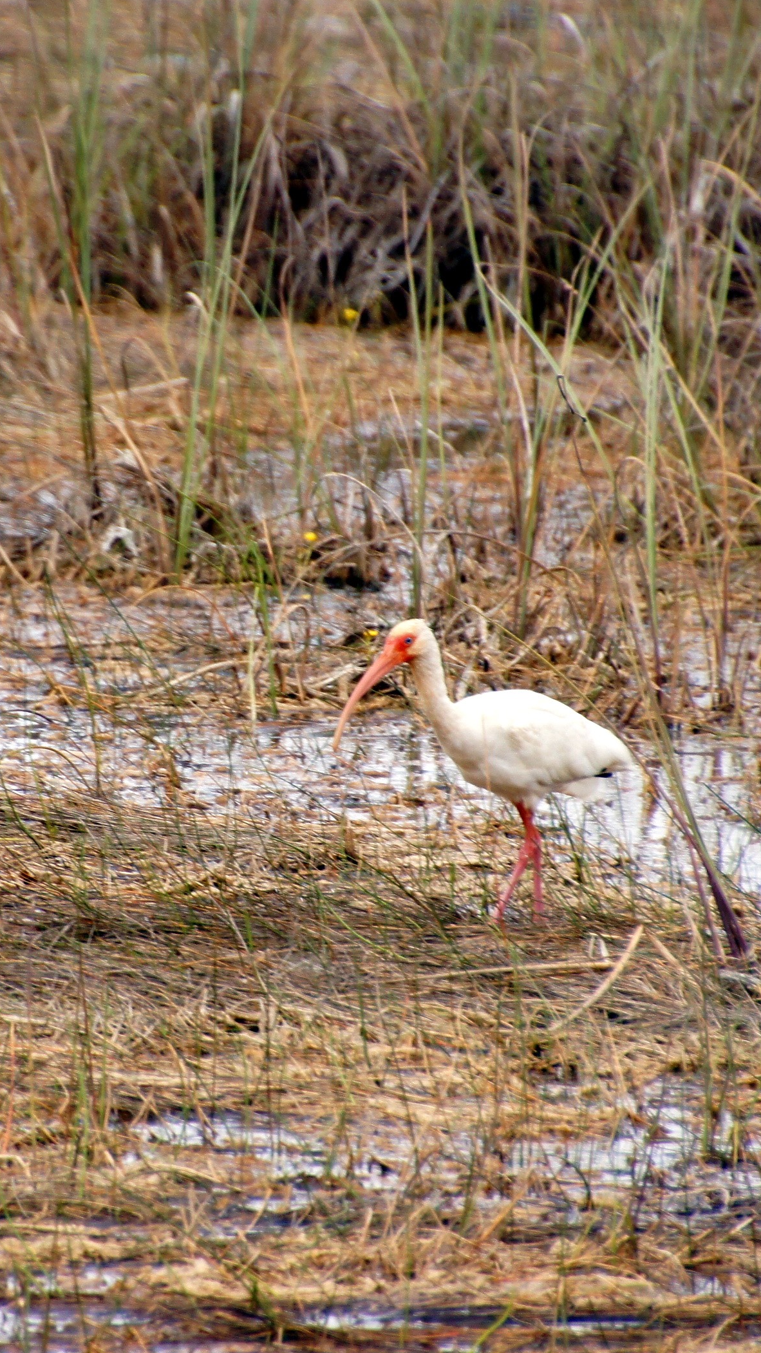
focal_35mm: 746
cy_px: 637
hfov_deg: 1.6
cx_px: 173
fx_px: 26758
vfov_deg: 2.9
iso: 250
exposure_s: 1/500
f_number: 6.3
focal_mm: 280
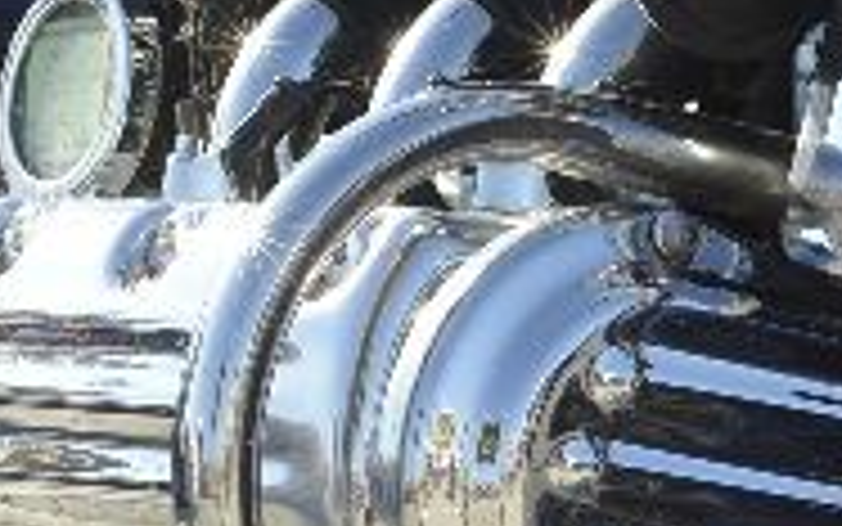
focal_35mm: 348
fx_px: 7988
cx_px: 851
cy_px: 600
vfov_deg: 3.8
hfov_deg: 6.0
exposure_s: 1/250
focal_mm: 50
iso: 160
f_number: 8
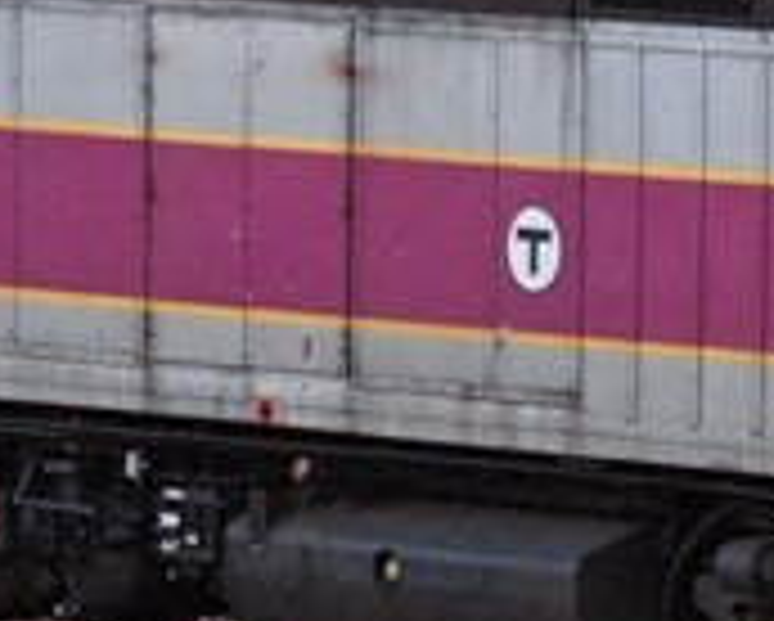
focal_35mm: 681
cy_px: 99
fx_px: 15618
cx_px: 662
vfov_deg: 2.3
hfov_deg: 2.8
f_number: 4.2
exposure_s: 1/60
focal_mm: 130
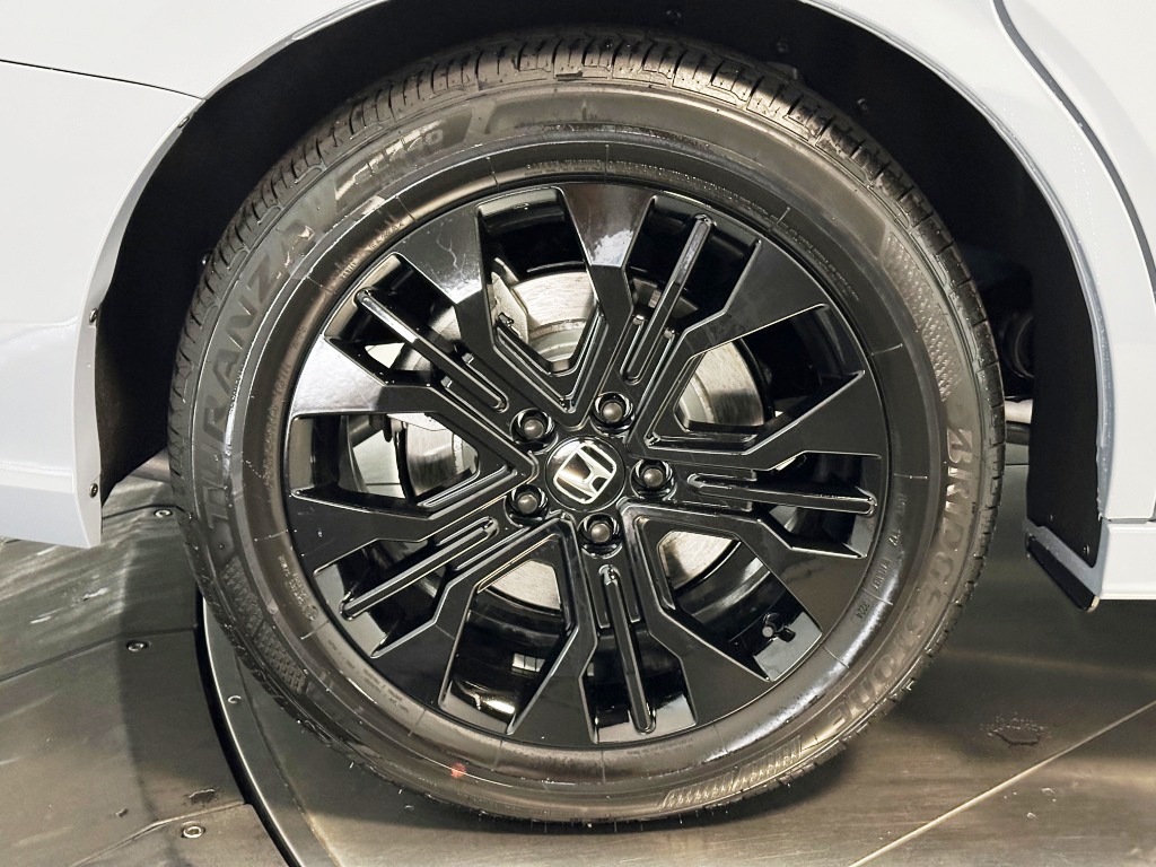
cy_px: 434
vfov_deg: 30.3
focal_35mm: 48
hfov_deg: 39.7
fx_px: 1603
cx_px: 578
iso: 640
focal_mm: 6.86
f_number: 1.78
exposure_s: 1/24
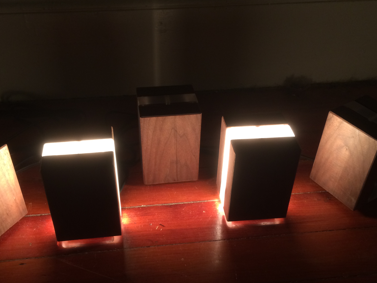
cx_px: 178
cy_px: 155
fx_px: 425
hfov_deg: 47.8
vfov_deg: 36.8
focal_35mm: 39
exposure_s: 1/30
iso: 125
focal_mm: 4.15
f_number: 2.2
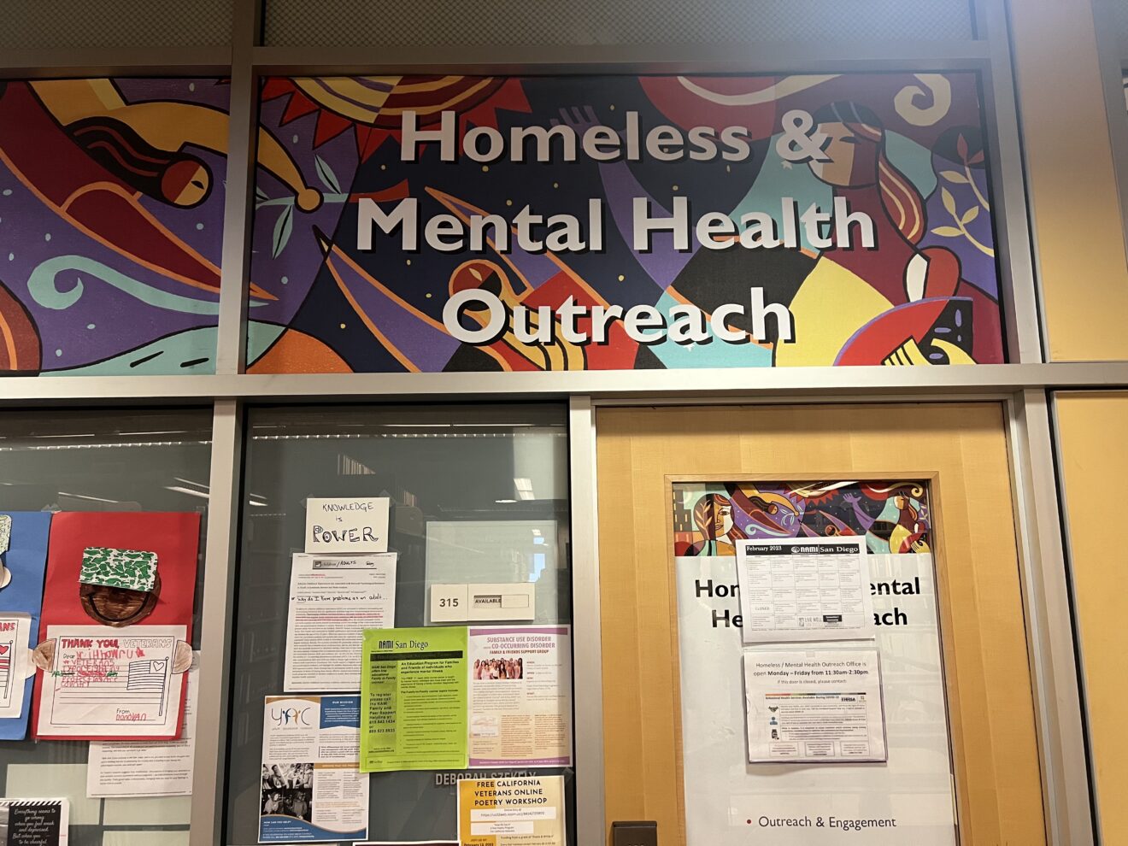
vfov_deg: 53.1
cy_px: 423
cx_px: 564
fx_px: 847
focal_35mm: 26
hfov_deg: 67.3
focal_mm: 5.7
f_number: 1.5
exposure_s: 1/60
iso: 320
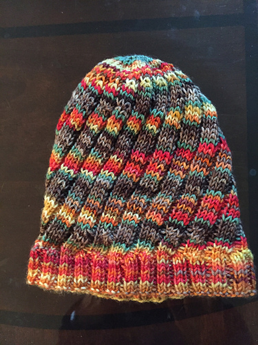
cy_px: 172
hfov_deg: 48.2
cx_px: 129
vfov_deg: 61.7
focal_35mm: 29
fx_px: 288
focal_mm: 4.15
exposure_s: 1/15
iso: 400
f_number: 2.2
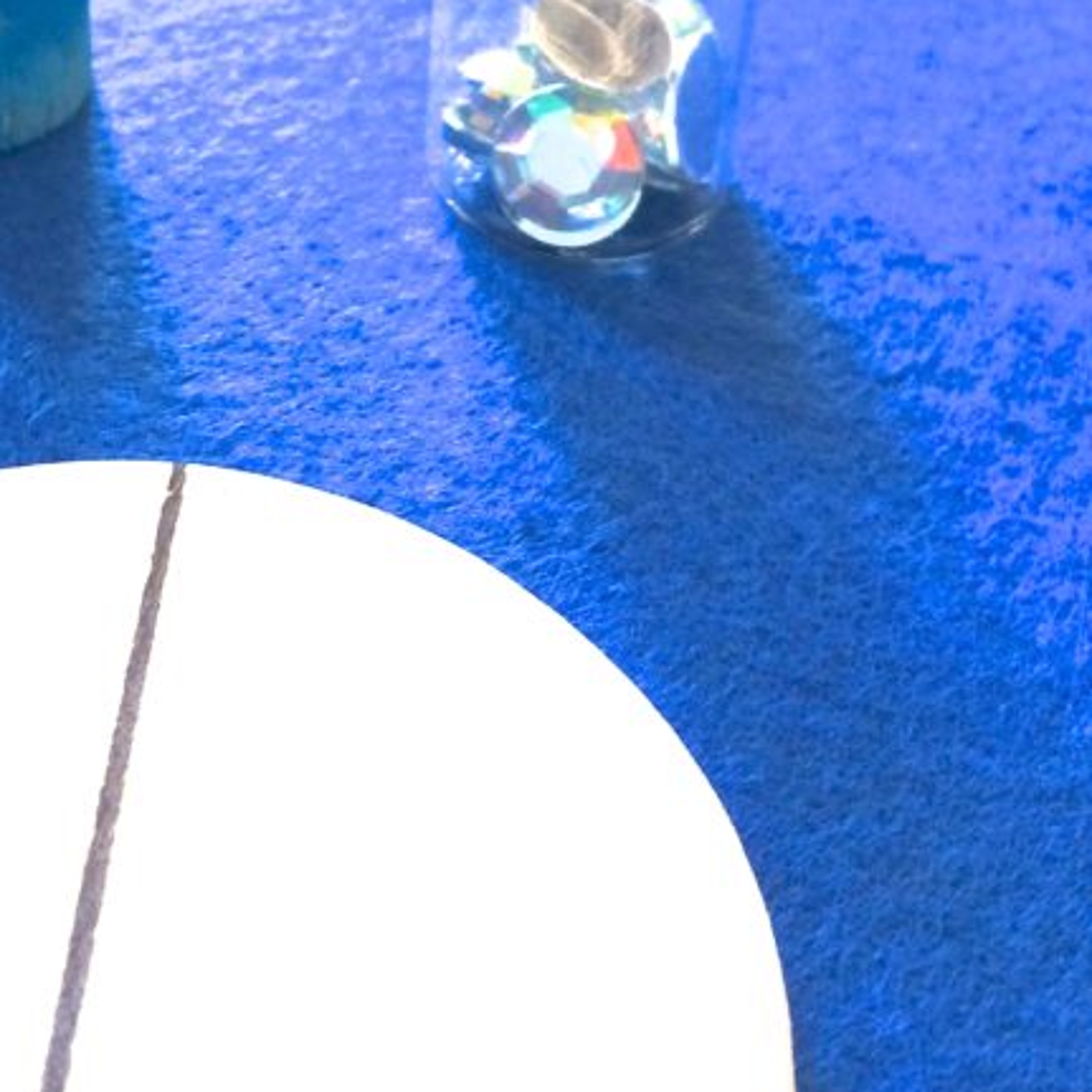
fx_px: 2248
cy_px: 76
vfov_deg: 26.3
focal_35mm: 63
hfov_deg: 27.0
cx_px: 304
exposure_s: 1/30
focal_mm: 4.12
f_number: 2.2
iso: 100
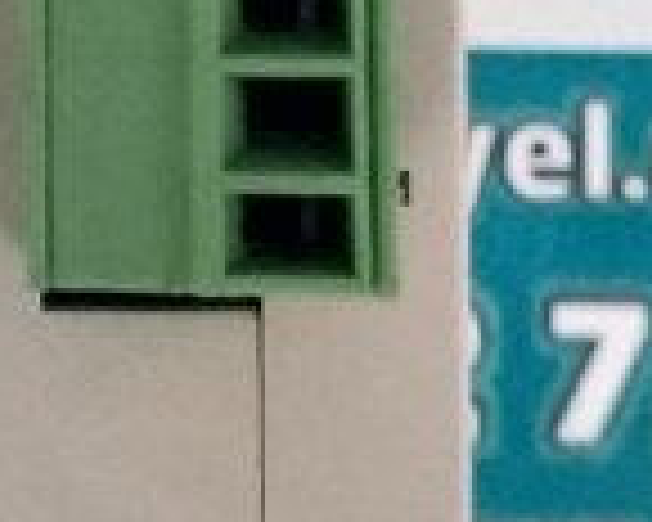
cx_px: -22
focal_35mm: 158
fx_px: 3049
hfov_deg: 12.1
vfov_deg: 9.1
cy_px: -590
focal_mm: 3.99
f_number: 1.7
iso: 210
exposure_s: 1/50
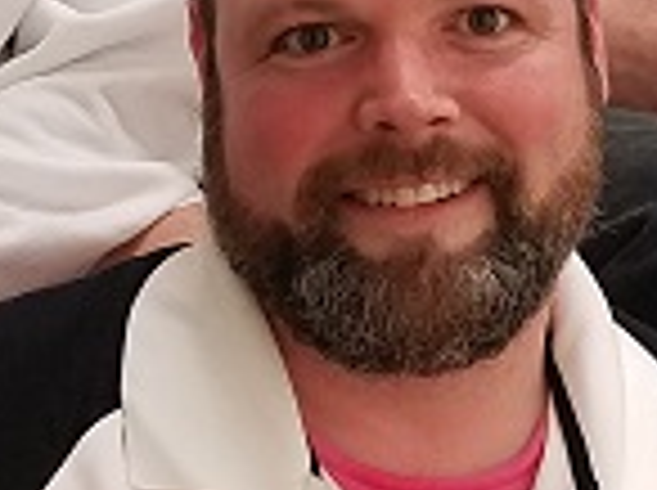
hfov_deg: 13.5
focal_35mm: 144
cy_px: -164
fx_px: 2729
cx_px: 704
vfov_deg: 10.0
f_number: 1.7
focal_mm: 4.2
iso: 160
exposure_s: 1/40
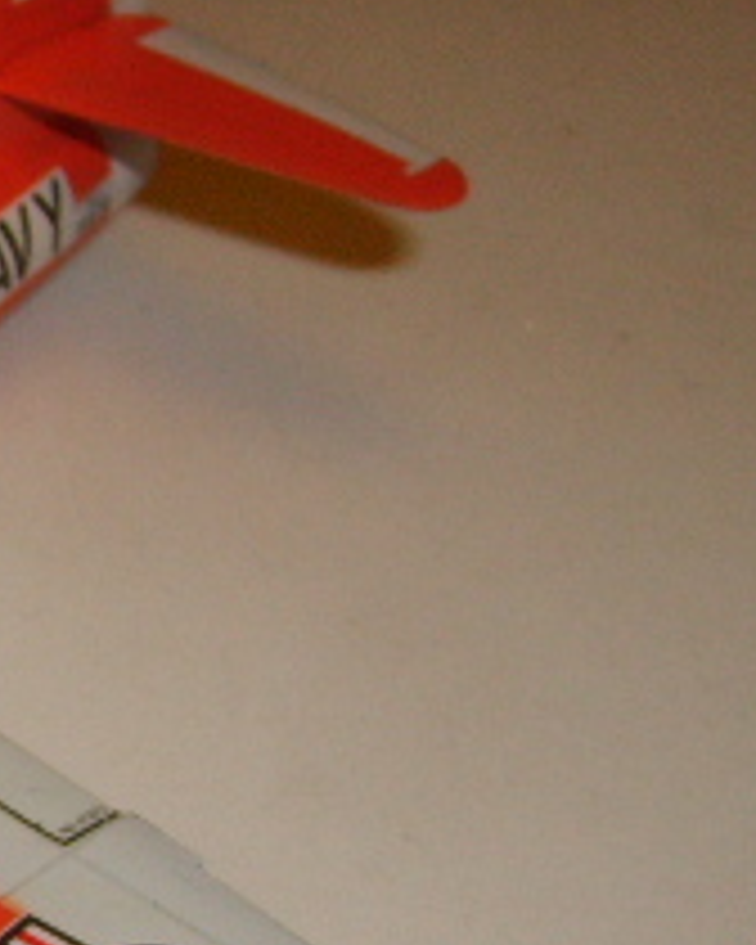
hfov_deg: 13.8
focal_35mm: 104
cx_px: -428
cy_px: 675
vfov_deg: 18.4
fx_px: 2909
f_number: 2.8
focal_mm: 5.8
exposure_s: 1/45
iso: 100
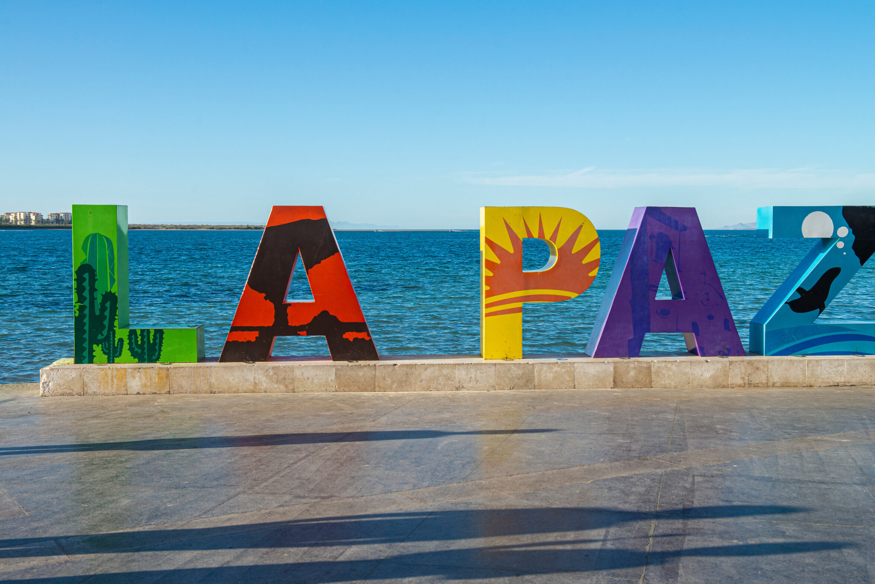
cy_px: 301
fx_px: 1167
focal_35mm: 48
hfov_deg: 41.1
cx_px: 468
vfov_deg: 28.1
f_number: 8
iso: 400
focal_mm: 44
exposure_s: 1/640
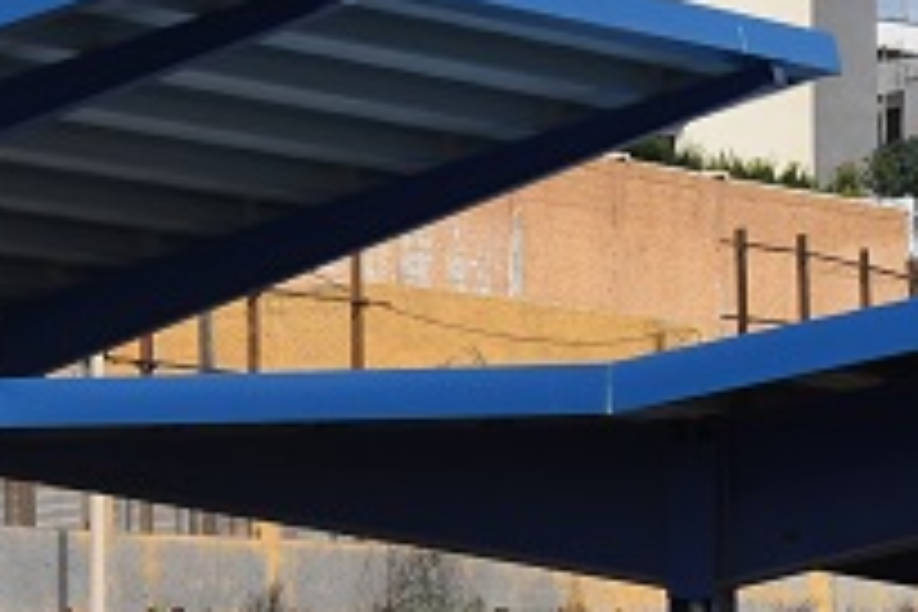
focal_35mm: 251
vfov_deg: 5.5
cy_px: 486
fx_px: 6400
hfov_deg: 8.2
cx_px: 414
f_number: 5
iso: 200
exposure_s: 1/2500
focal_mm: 38
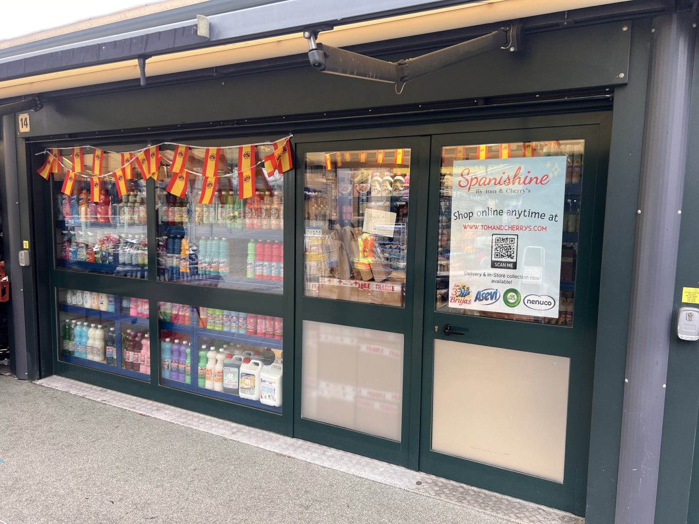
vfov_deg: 53.1
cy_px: 262
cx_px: 350
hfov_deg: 67.3
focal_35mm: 26
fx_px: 525
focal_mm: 5.7
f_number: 1.5
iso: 64
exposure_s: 1/100
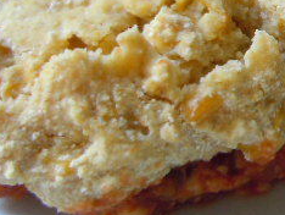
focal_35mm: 82
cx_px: 286
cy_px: 23
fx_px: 676
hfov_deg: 22.9
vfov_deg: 17.8
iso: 400
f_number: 3.5
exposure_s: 1/50
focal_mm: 5.4
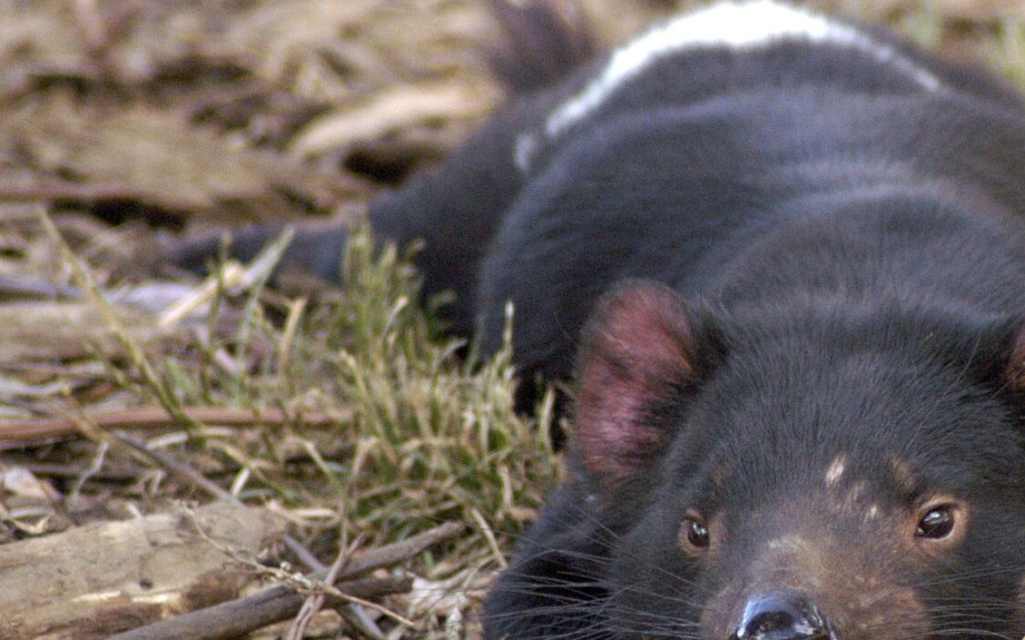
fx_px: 20890
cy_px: 375
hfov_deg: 2.8
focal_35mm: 748
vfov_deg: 1.8
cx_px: 844
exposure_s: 1/750
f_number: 5.6
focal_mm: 270
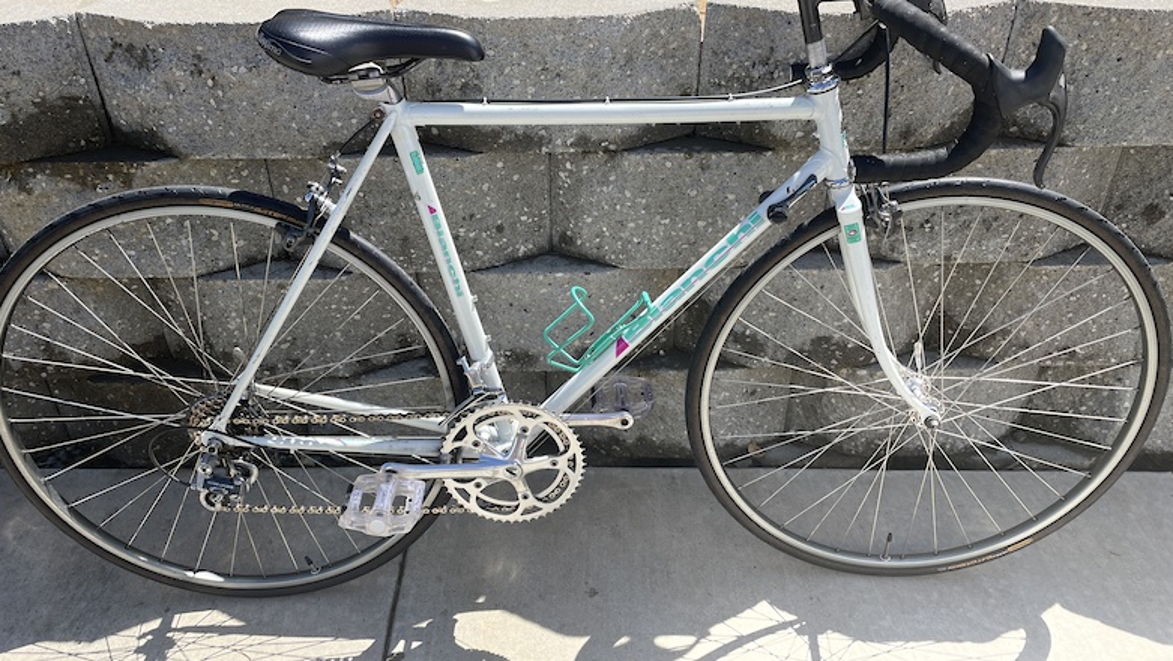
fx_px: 902
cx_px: 577
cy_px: 337
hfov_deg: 66.0
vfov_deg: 40.2
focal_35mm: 29
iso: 32
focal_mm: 4.2
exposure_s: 1/1689
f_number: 1.6
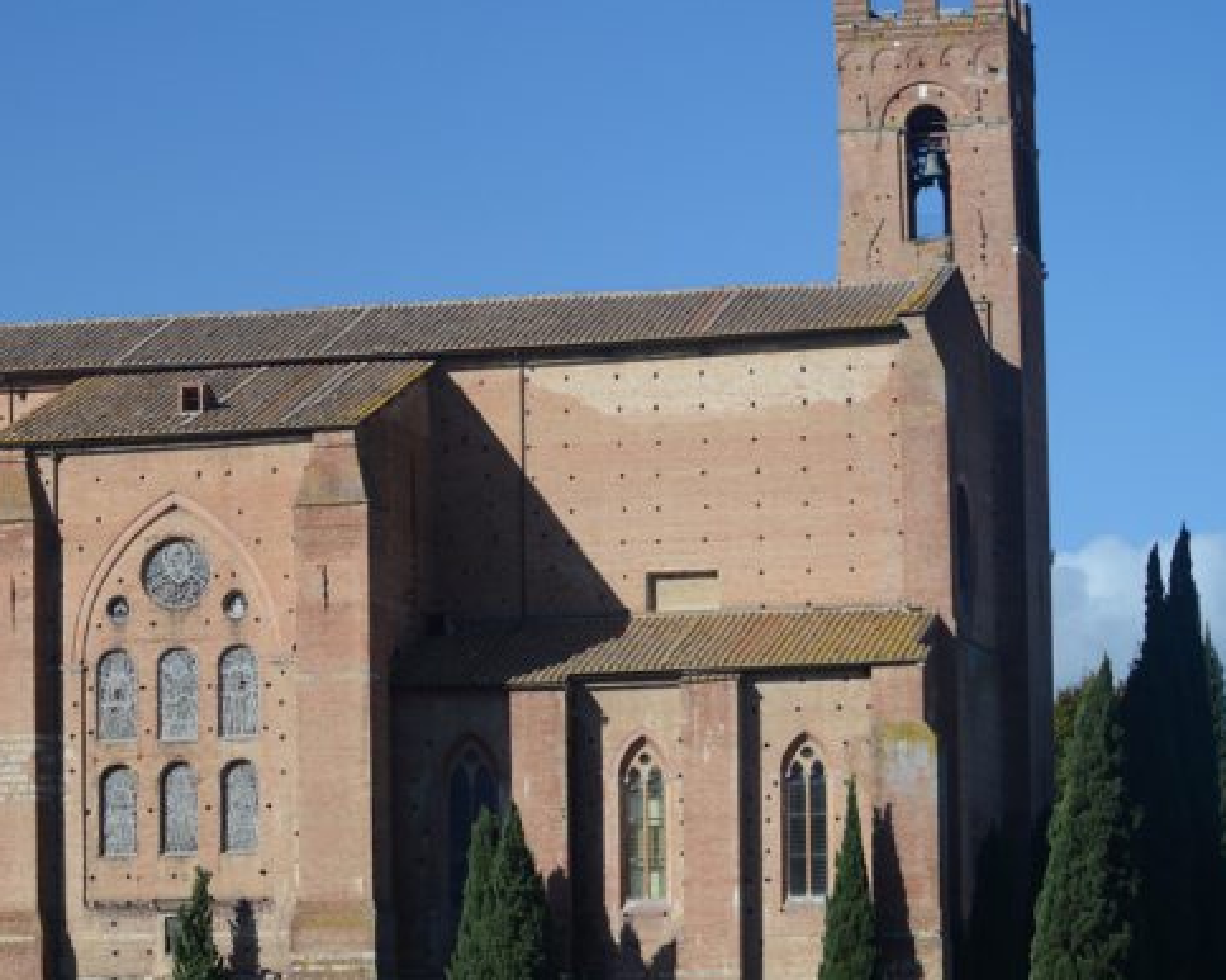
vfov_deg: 9.7
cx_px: -46
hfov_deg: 12.0
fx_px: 5768
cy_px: 610
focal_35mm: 159
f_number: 8
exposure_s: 1/1000
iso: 640
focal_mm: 80
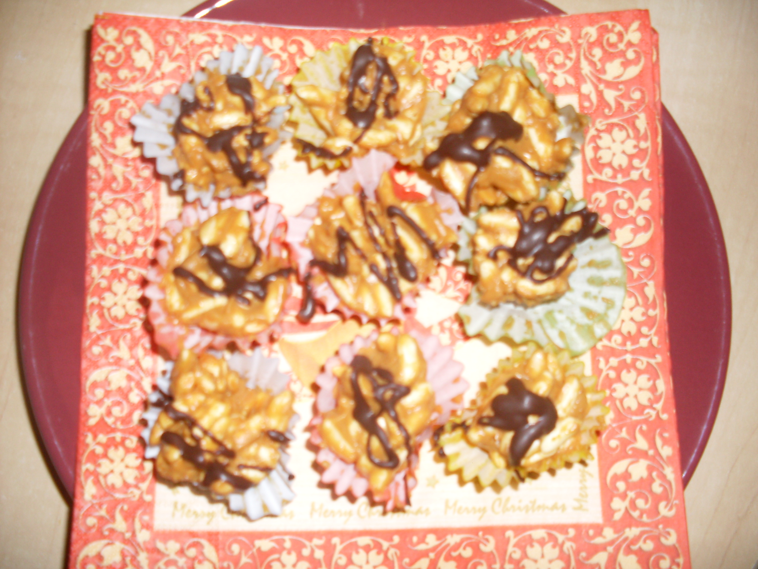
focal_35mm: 38
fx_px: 832
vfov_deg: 37.7
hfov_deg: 49.0
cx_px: 379
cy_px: 284
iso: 100
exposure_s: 1/45
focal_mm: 6.3
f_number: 2.8
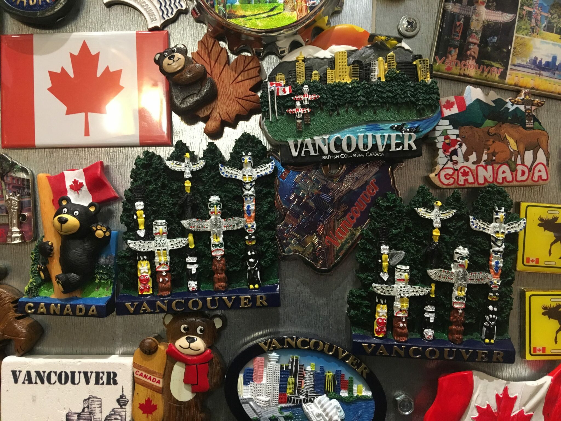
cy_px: 210
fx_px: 470
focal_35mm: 29
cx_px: 280
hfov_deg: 61.7
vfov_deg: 48.2
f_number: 2.2
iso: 160
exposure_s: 1/30
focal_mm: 4.15
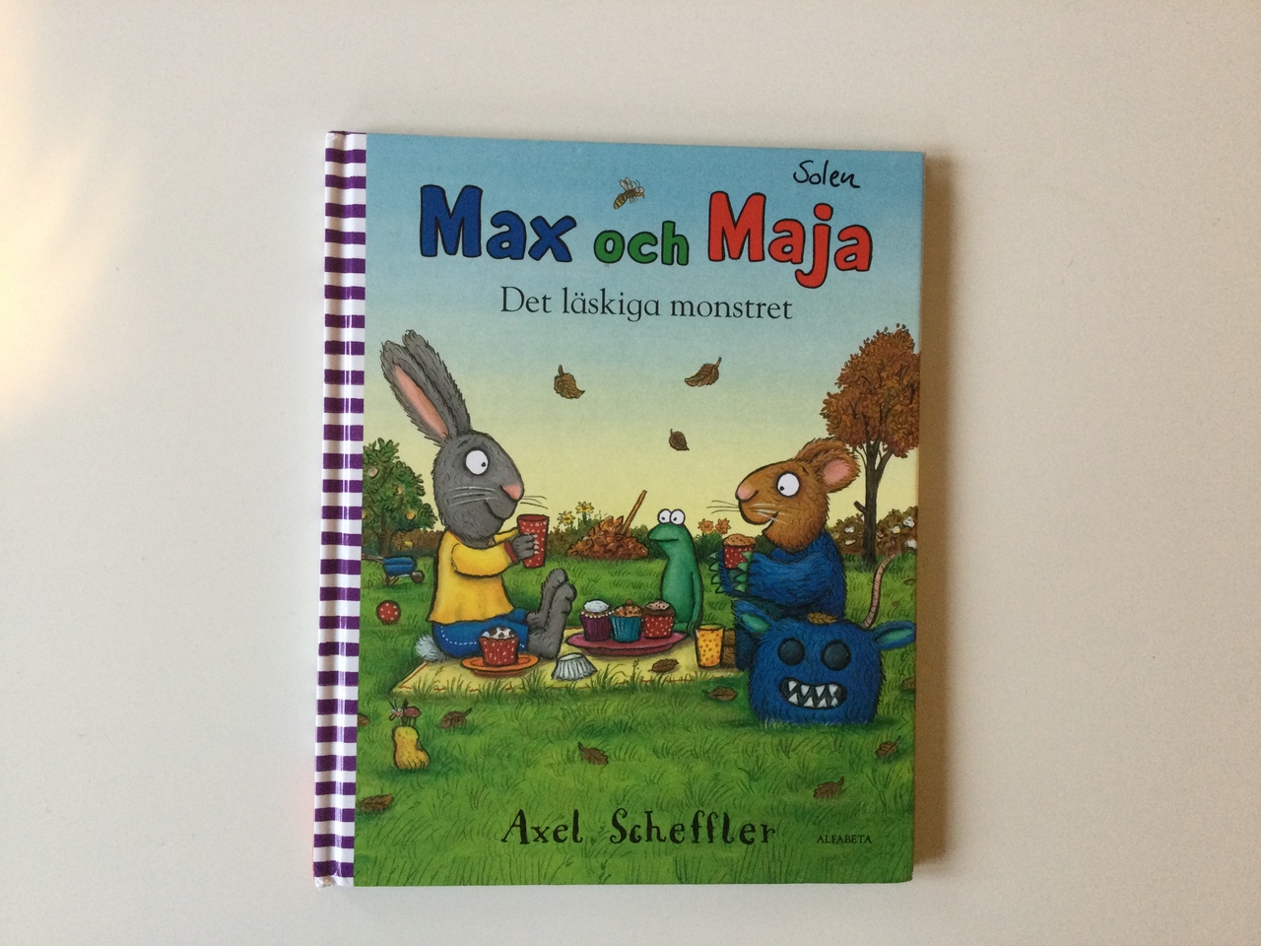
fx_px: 1129
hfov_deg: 58.4
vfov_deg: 45.4
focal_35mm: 31
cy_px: 473
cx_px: 630
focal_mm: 3.3
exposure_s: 1/33
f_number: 2.4
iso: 125
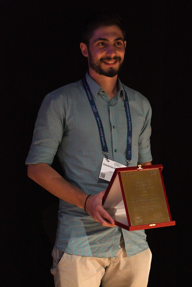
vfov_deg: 19.5
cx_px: 96
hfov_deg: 13.0
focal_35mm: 105
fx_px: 840
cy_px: 144
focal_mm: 70
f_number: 4.5
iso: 8000
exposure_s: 1/400
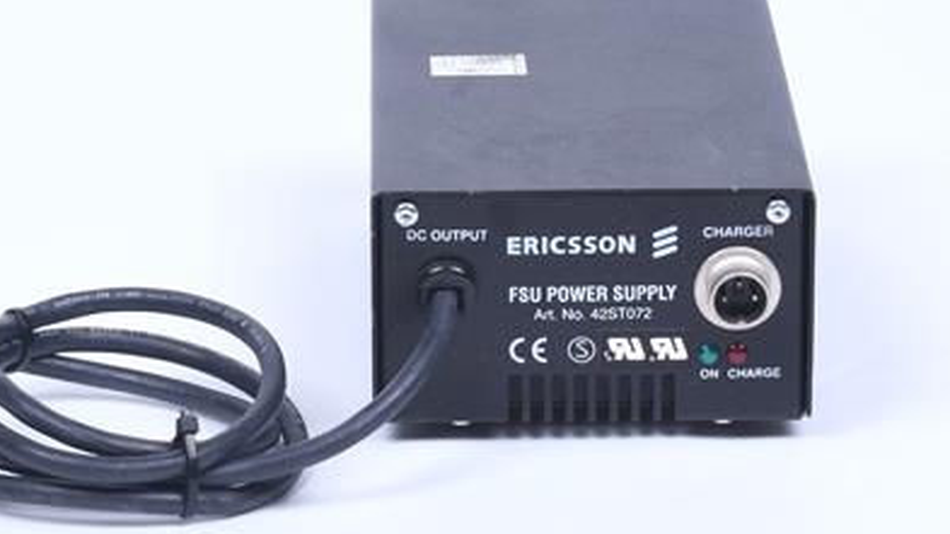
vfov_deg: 9.3
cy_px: 208
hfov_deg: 16.4
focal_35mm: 131
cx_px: 563
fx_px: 3300
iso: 200
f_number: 16
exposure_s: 1/200
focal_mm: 55
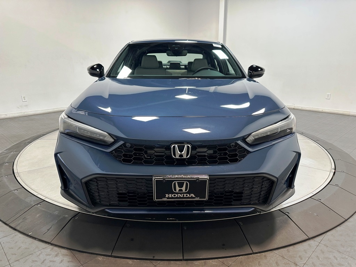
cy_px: 134
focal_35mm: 24
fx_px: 247
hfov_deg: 71.6
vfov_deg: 56.8
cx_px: 178
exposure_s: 1/60
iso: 320
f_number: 1.78
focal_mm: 6.86
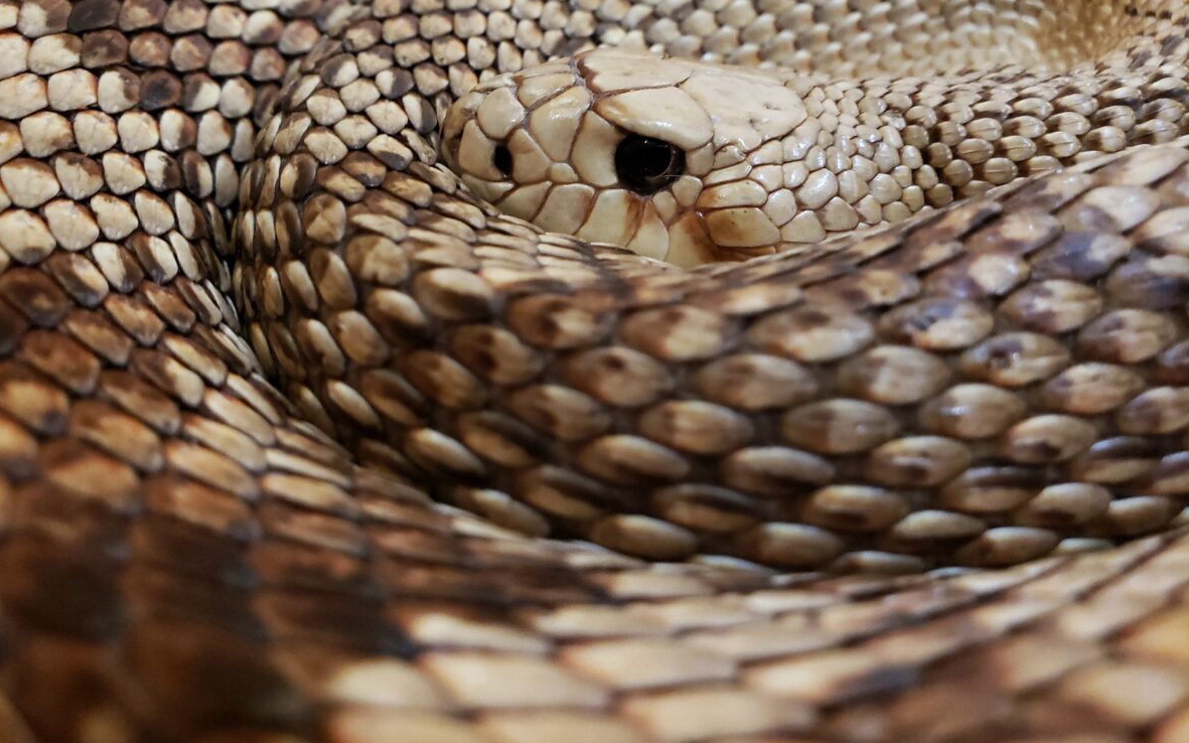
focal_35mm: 28
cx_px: 592
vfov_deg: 44.4
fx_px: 907
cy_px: 312
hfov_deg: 66.5
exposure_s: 1/10
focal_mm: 4.3
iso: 500
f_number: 2.4
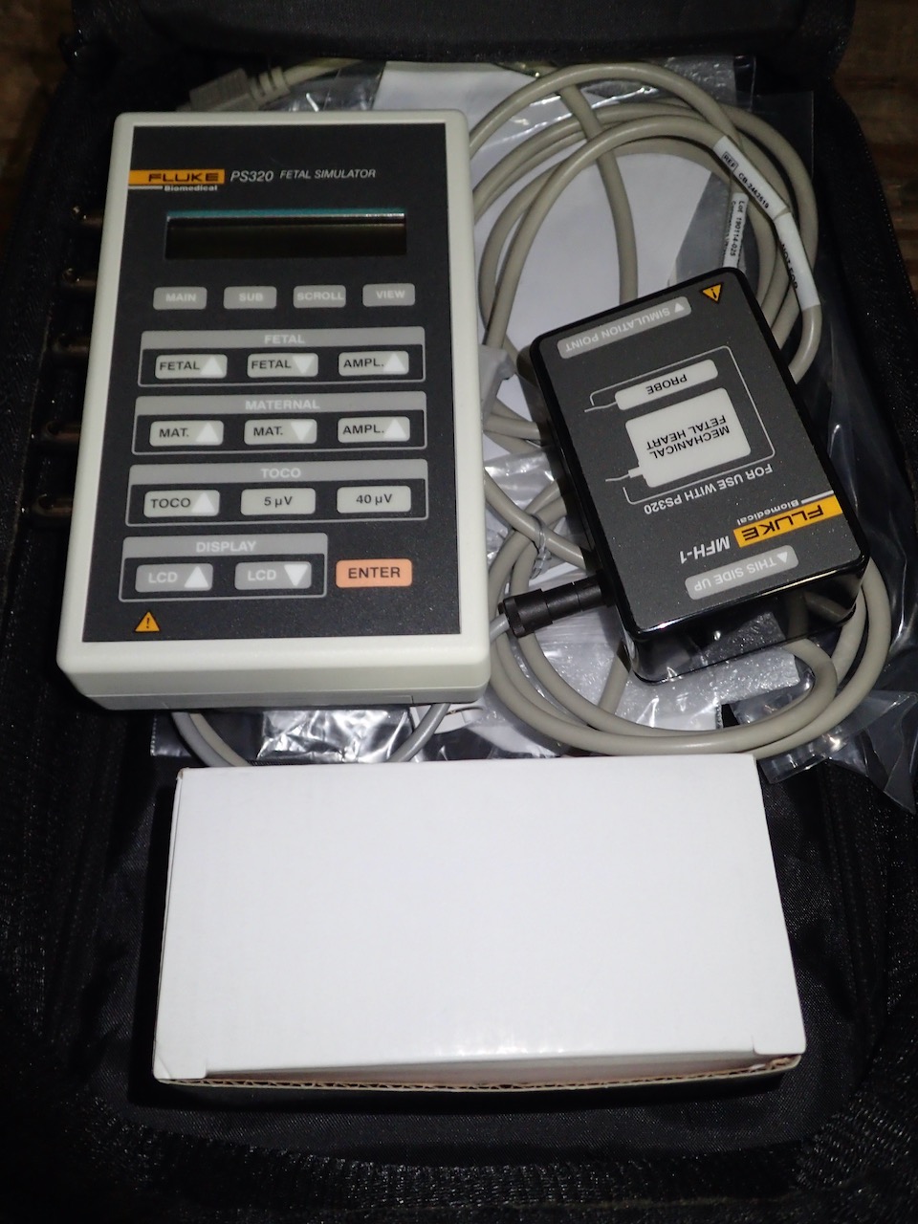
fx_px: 1061
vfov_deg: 60.0
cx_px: 459
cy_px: 612
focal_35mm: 30
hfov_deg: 46.8
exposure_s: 1/30
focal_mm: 5.5
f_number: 2.3
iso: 400
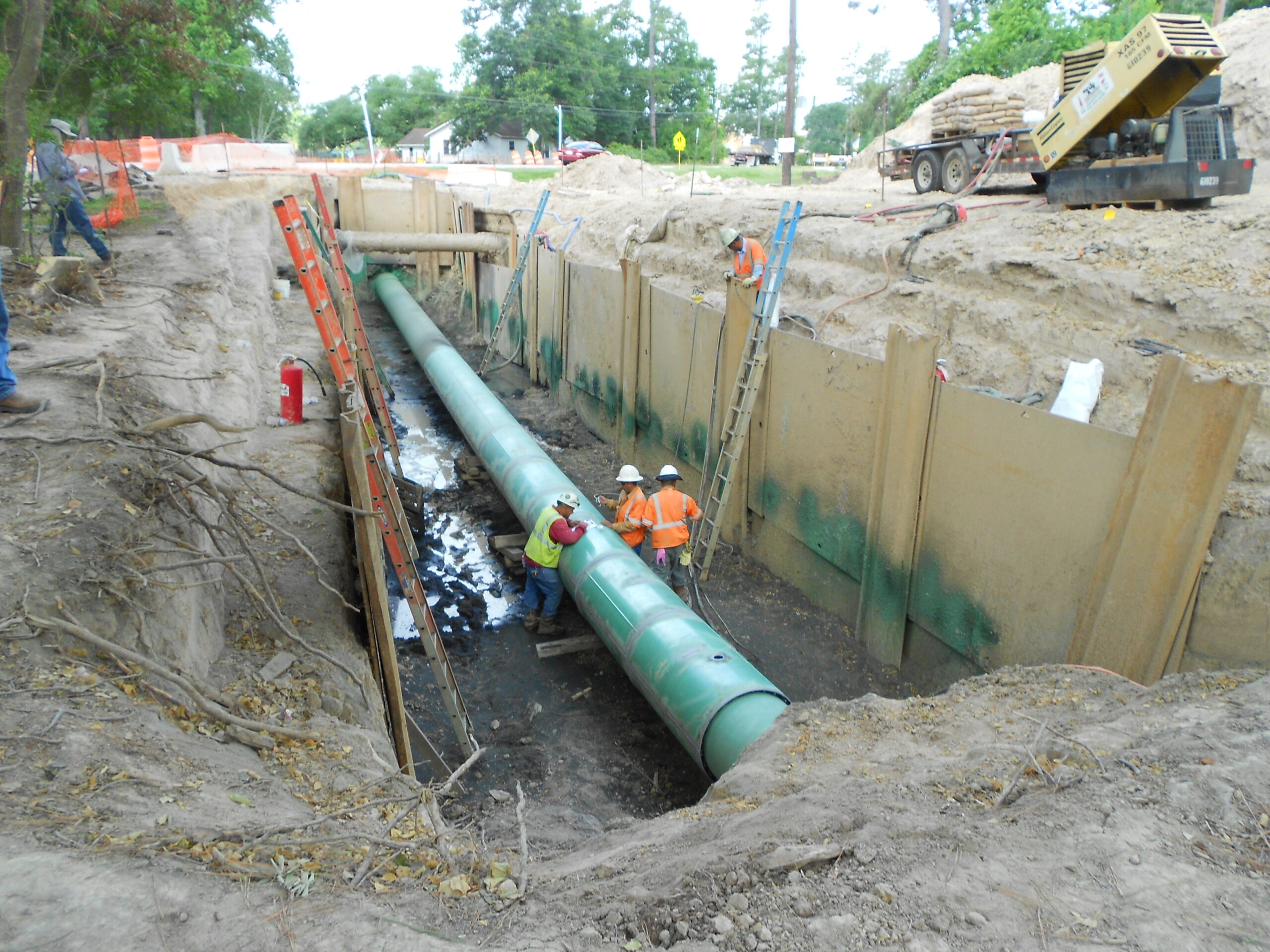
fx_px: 954
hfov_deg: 67.3
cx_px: 635
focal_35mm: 26
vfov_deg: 53.1
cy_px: 476
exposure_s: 1/80
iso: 80
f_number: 3.2
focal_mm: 4.6
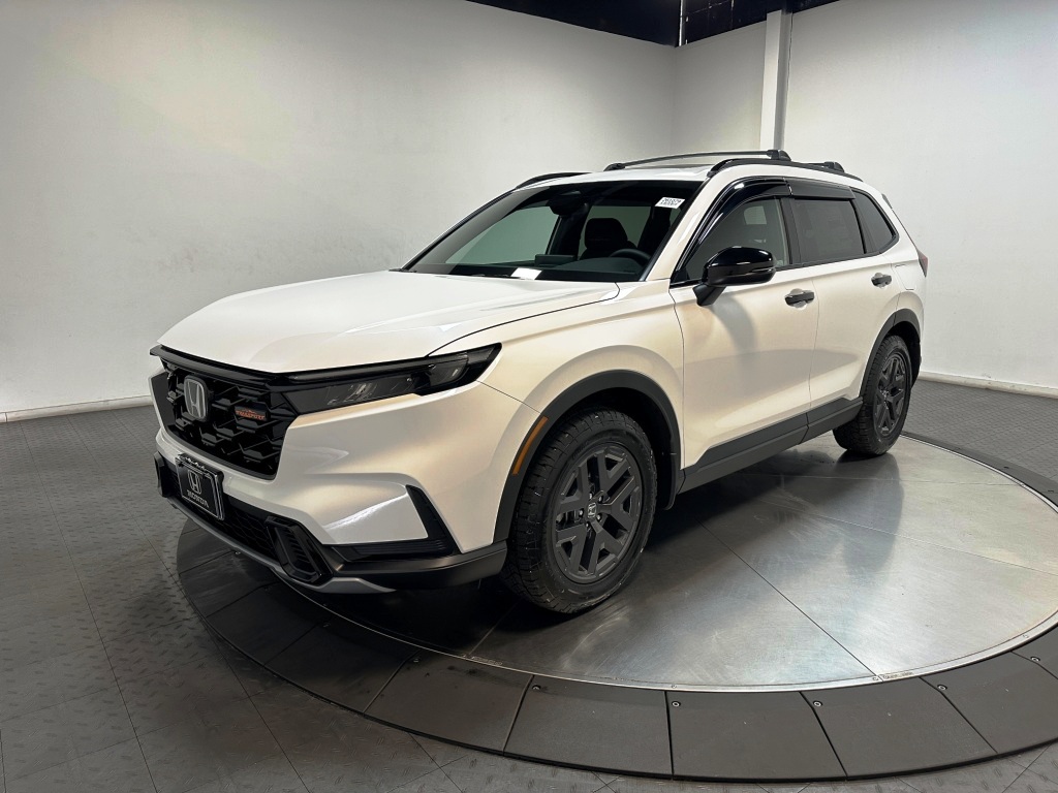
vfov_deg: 56.8
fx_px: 734
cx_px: 529
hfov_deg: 71.6
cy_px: 396
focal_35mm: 24
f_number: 1.78
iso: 160
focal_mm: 6.86
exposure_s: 1/60
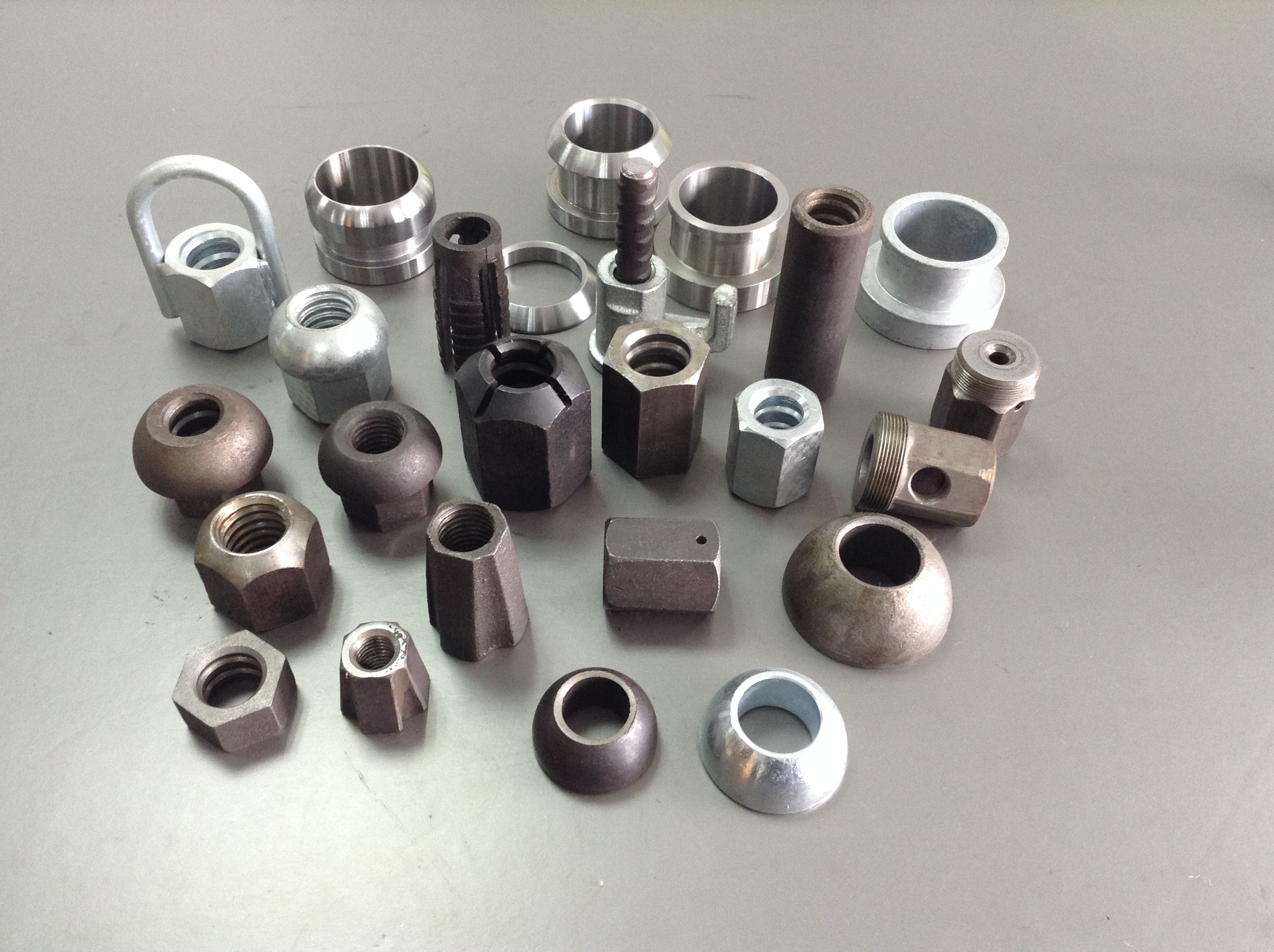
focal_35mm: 33
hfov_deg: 55.4
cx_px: 637
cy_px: 476
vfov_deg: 42.8
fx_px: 1213
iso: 64
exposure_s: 1/25
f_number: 2.4
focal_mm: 3.3
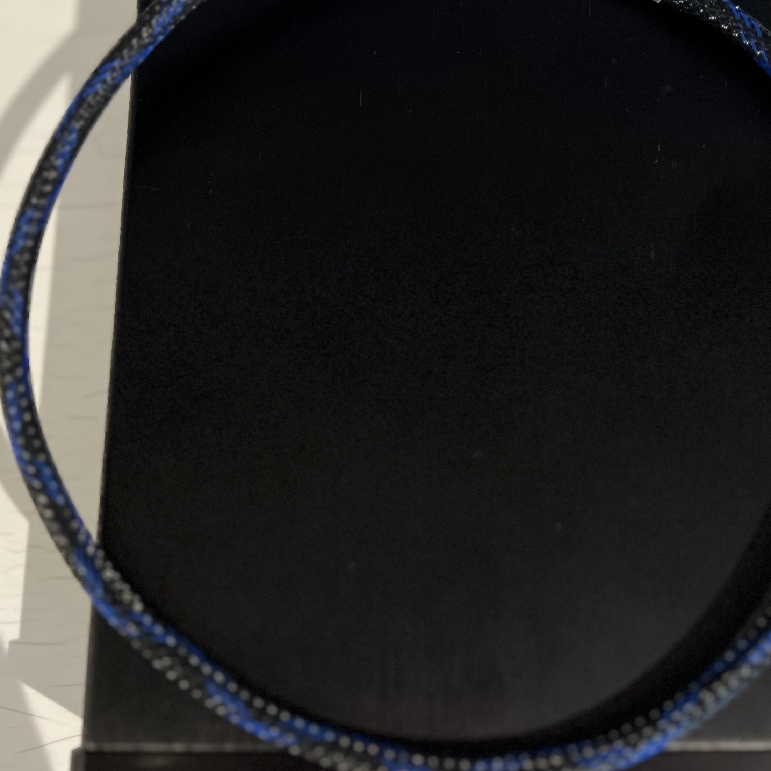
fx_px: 1058
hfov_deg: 40.0
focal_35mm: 42
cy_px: 319
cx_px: 431
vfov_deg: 39.9
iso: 400
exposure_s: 1/40
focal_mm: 5.7
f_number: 1.5
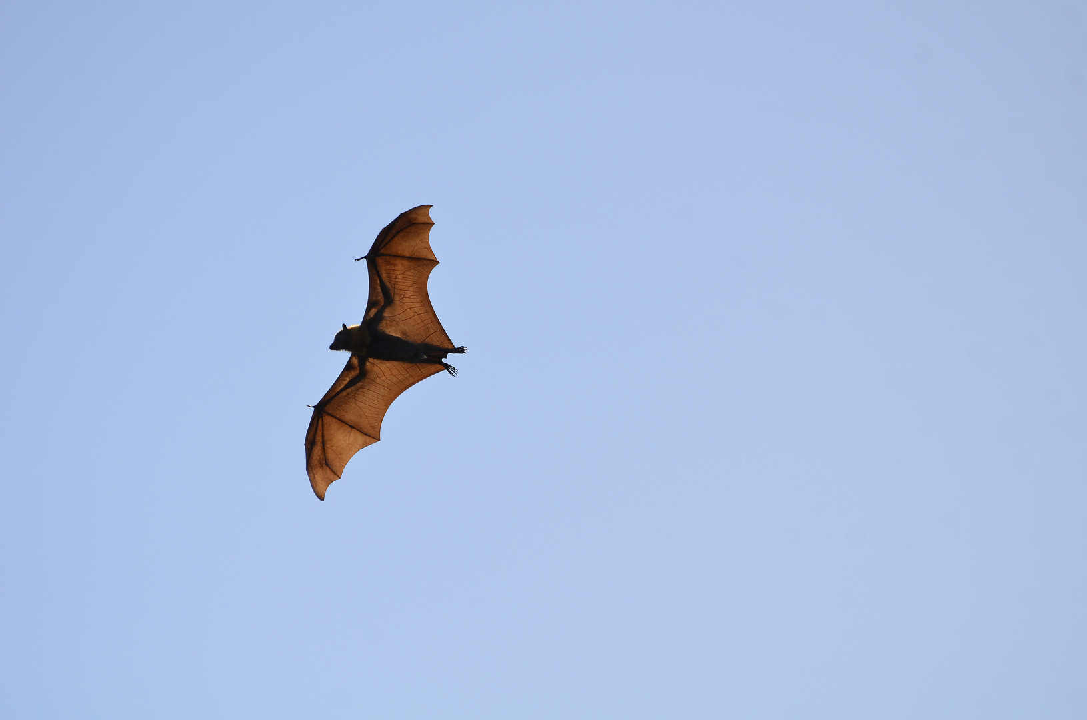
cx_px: 544
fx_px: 12202
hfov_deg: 5.1
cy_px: 360
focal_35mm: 405
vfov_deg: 3.4
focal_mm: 270
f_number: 6.3
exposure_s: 1/1600
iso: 400
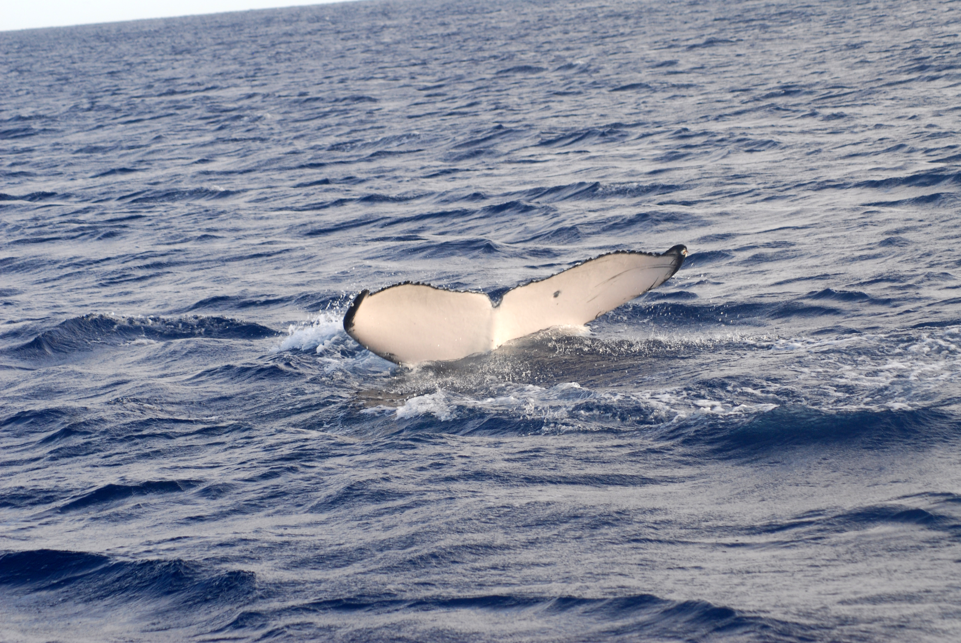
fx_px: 3608
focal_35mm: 135
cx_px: 480
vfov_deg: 10.2
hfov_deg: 15.2
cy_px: 322
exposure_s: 1/320
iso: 320
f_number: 6.3
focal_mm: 90
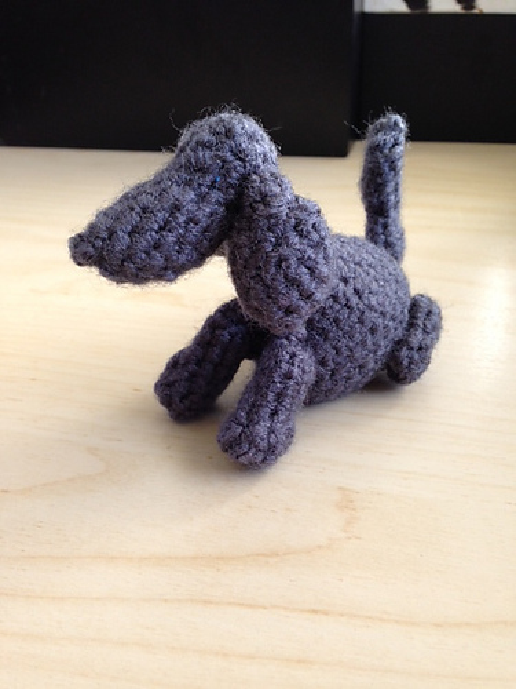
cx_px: 258
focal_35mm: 33
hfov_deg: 42.9
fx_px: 656
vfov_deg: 55.4
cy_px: 344
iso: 80
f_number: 2.4
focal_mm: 4.12
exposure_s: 1/20
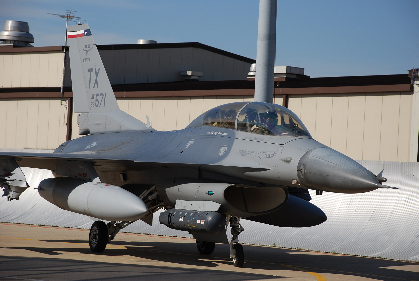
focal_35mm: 135
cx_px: 210
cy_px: 140
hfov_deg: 15.2
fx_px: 1575
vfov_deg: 10.2
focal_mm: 90
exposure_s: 1/640
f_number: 6.3
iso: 100
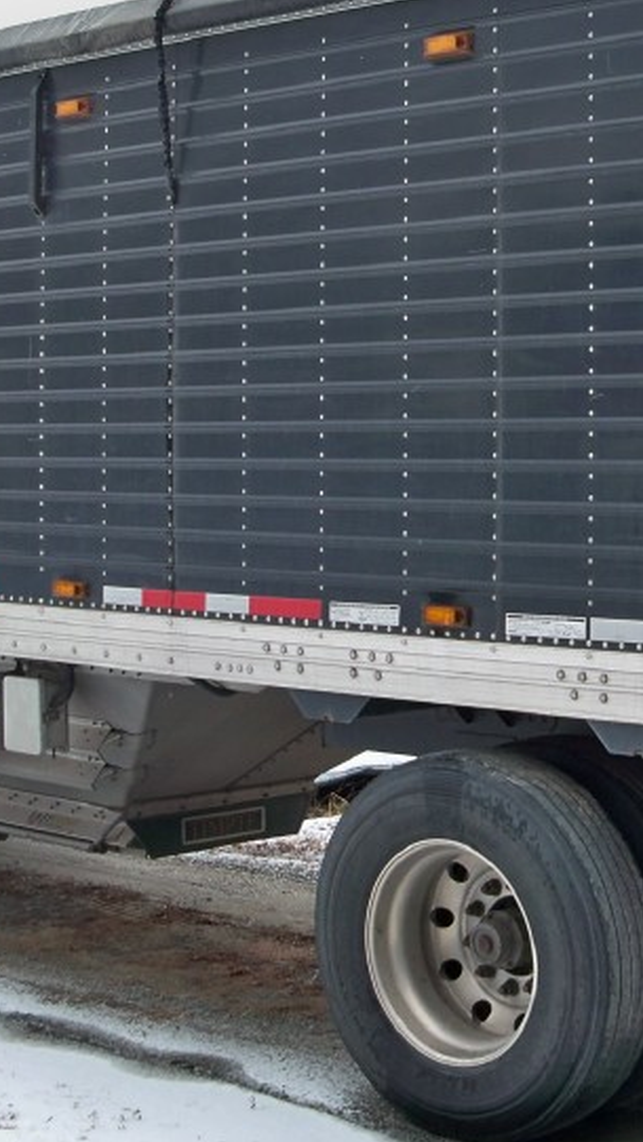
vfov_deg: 29.3
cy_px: 489
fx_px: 2182
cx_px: 445
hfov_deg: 16.7
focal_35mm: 72
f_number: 3.5
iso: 64
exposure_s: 1/125
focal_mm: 6.2
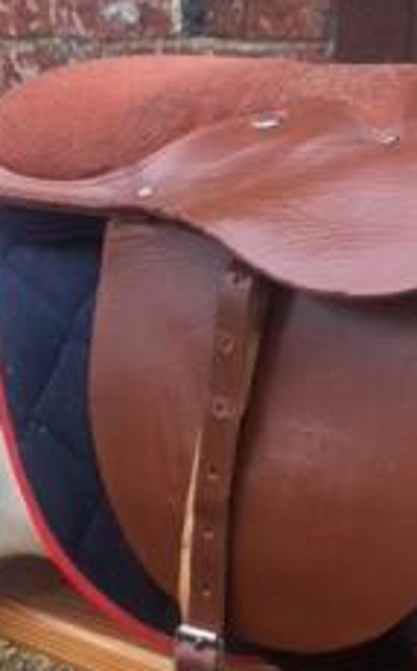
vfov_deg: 33.8
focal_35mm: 60
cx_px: 143
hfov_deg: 21.5
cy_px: 432
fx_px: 1095
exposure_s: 1/50
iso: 25
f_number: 2.2
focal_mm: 4.15
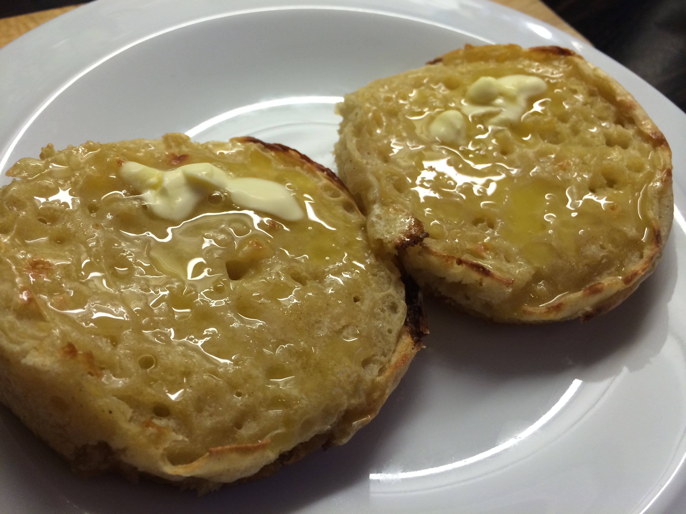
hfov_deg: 60.0
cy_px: 257
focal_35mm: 30
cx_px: 343
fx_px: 595
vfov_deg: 46.8
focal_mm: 4.12
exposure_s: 1/30
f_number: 2.2
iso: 50
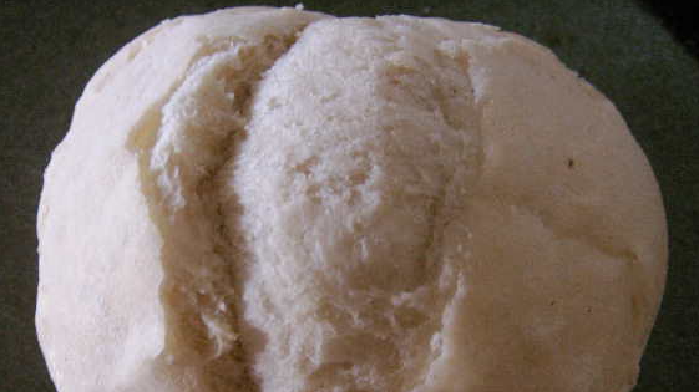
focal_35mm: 46
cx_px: 314
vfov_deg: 25.7
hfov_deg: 44.5
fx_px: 852
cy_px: 275
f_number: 3.5
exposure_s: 1/10
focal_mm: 7.7
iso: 160
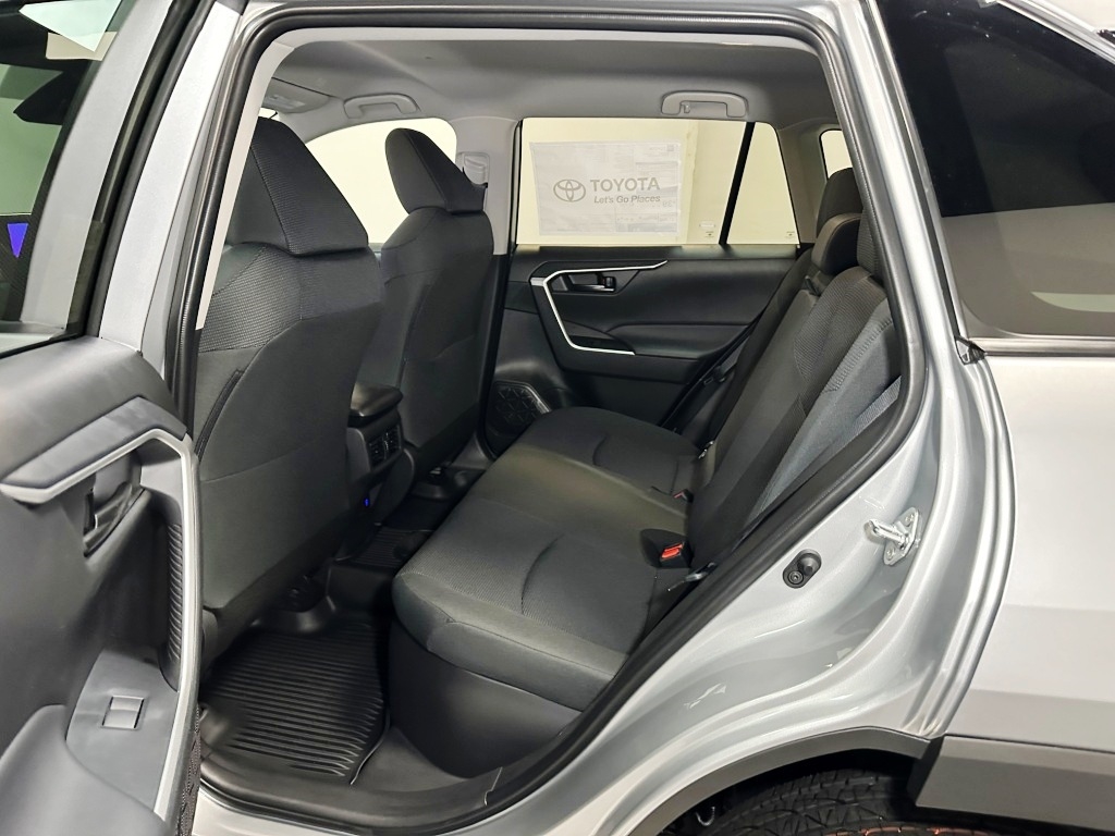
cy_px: 418
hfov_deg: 71.6
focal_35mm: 24
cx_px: 558
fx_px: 773
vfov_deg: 56.8
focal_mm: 6.86
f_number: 1.78
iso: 800
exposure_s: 1/40
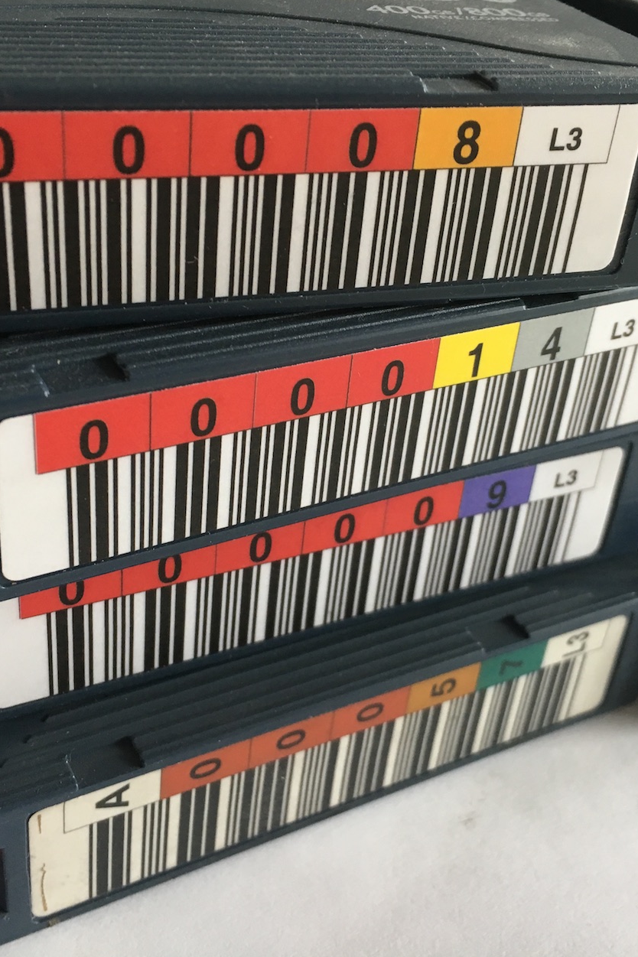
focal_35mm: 41
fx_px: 1090
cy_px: 472
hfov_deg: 32.6
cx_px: 332
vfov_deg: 47.4
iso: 50
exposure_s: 1/33
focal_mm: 4.15
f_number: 2.2
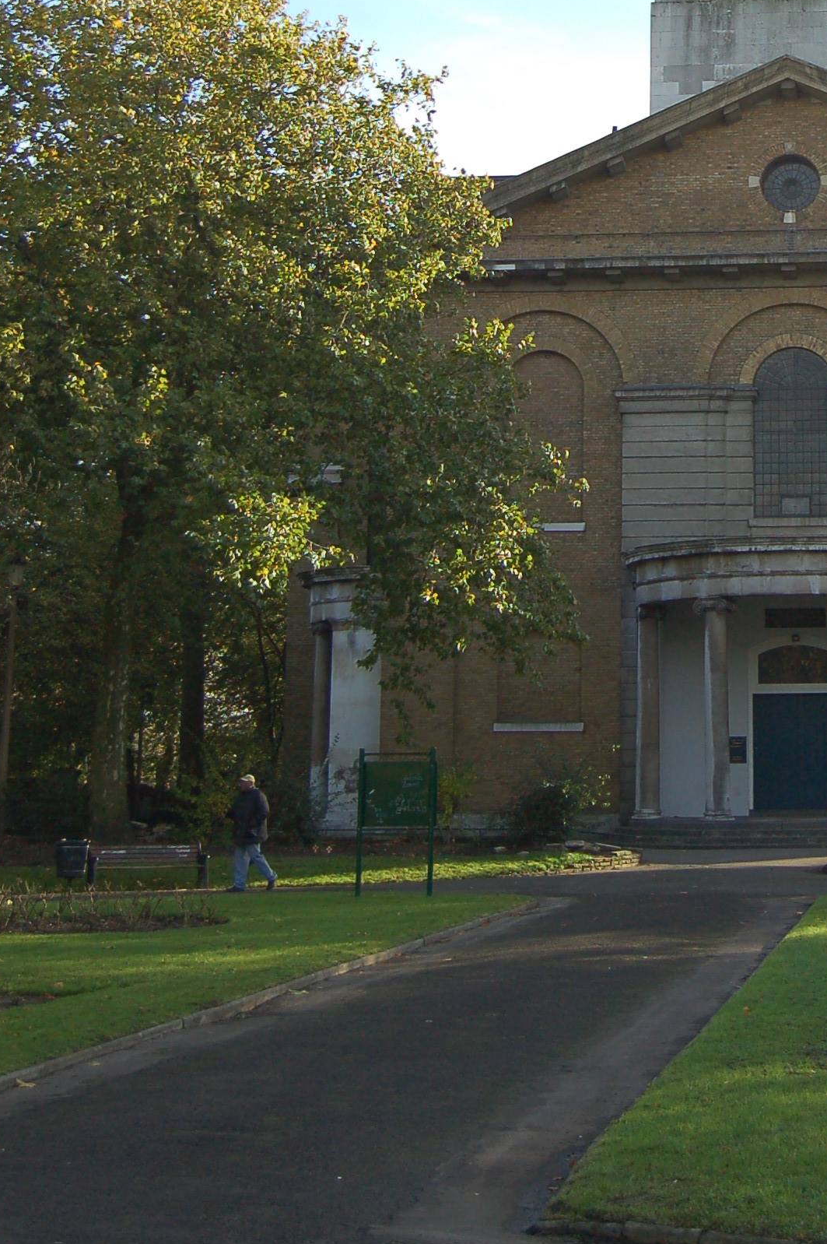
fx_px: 2241
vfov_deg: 30.0
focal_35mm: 65
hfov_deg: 20.4
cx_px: 769
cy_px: 181
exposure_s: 1/1000
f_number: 4
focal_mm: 23
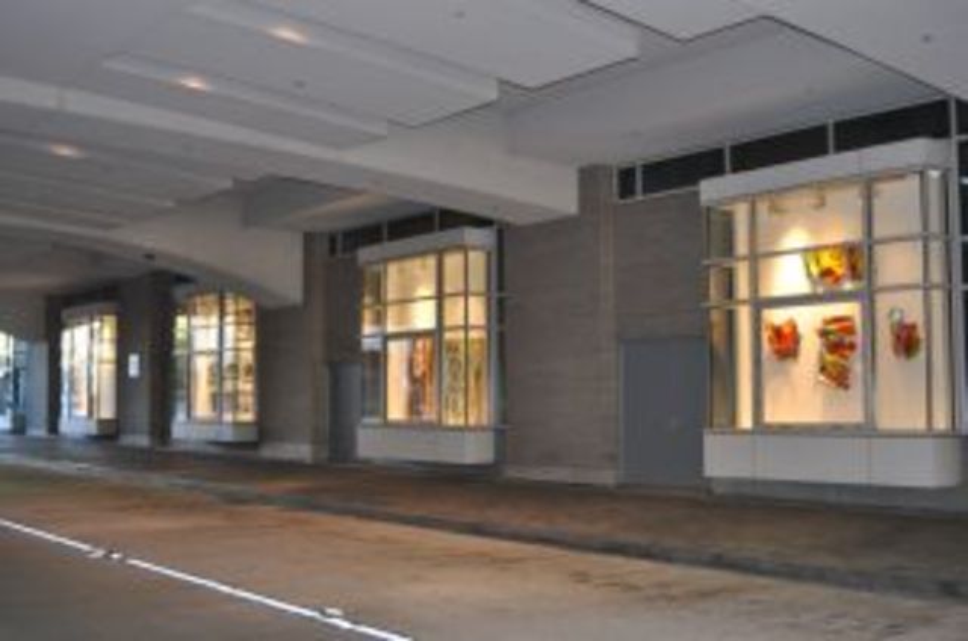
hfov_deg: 46.5
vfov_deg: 31.8
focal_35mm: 42
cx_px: 484
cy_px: 320
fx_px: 1127
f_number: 3.5
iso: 400
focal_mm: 28
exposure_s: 1/80
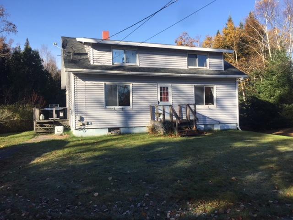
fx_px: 245
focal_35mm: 29
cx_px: 146
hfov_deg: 61.7
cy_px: 110
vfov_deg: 48.2
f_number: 2.2
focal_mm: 4.15
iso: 32
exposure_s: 1/1014
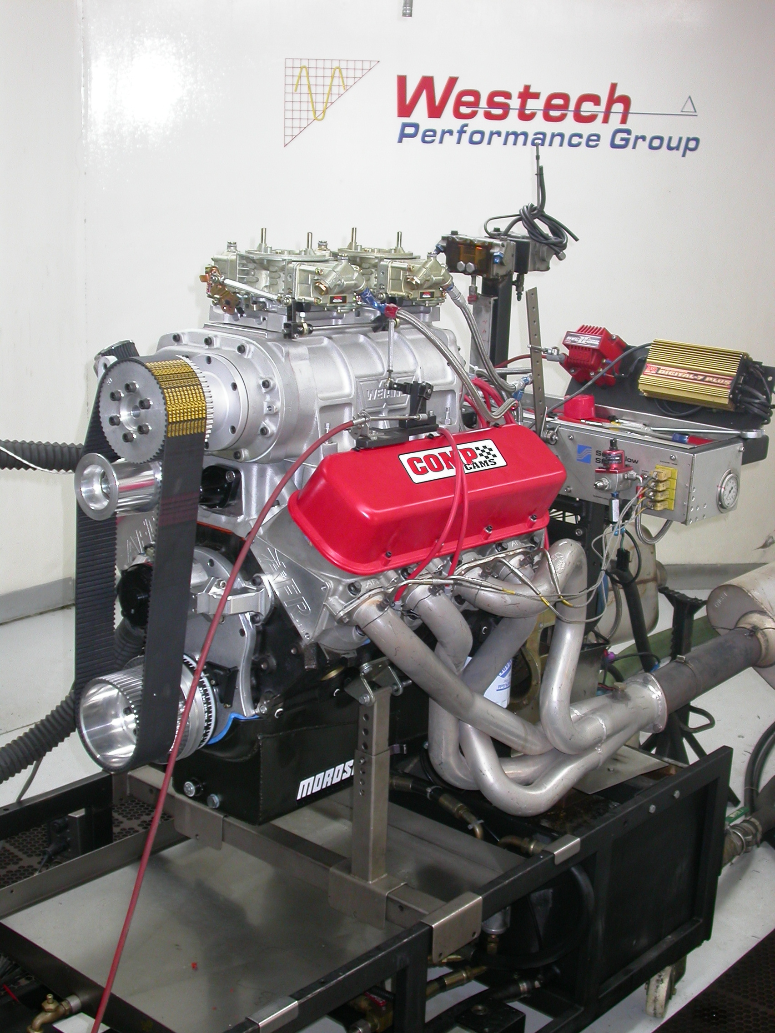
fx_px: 1493
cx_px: 388
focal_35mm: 50
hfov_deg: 29.1
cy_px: 516
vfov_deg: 38.2
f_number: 2.9
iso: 100
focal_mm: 10.4
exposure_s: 1/30
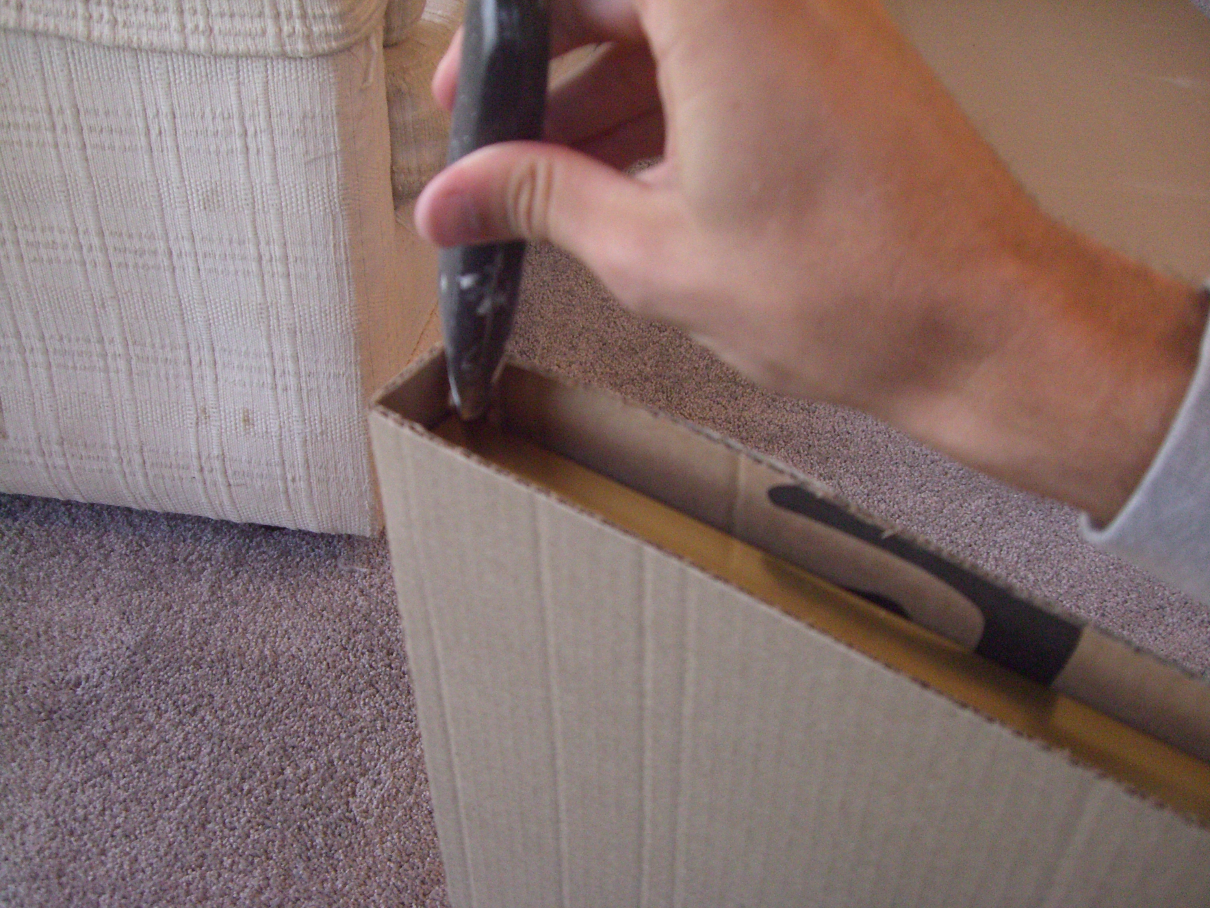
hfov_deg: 49.0
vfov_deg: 37.7
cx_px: 605
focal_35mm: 38
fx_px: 1328
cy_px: 454
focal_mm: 6.2
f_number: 2.7
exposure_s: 1/100
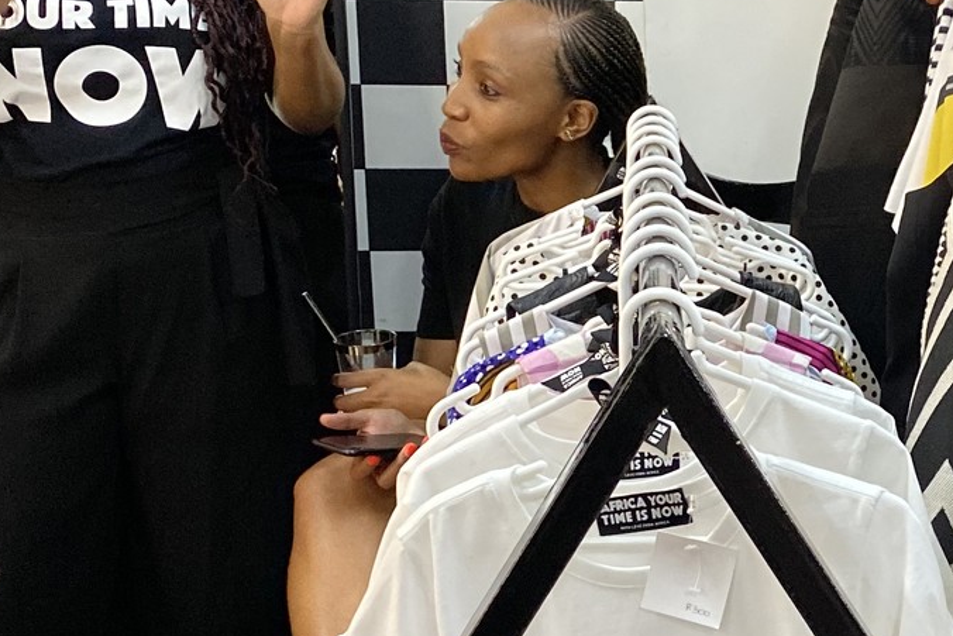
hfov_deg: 24.5
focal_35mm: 80
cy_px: 419
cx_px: 880
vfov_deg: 17.0
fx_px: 2118
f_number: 1.8
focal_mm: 4.25
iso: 200
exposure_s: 1/50
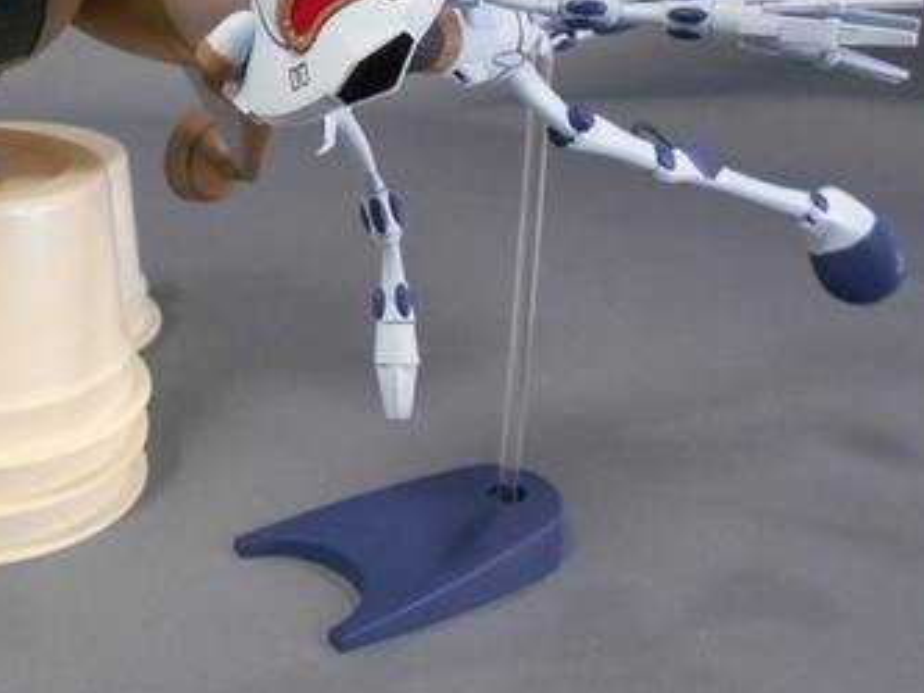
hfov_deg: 35.7
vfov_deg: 28.3
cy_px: 103
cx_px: 75
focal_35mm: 50
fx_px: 1335
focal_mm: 4.6
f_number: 3.2
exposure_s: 1/30
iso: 320
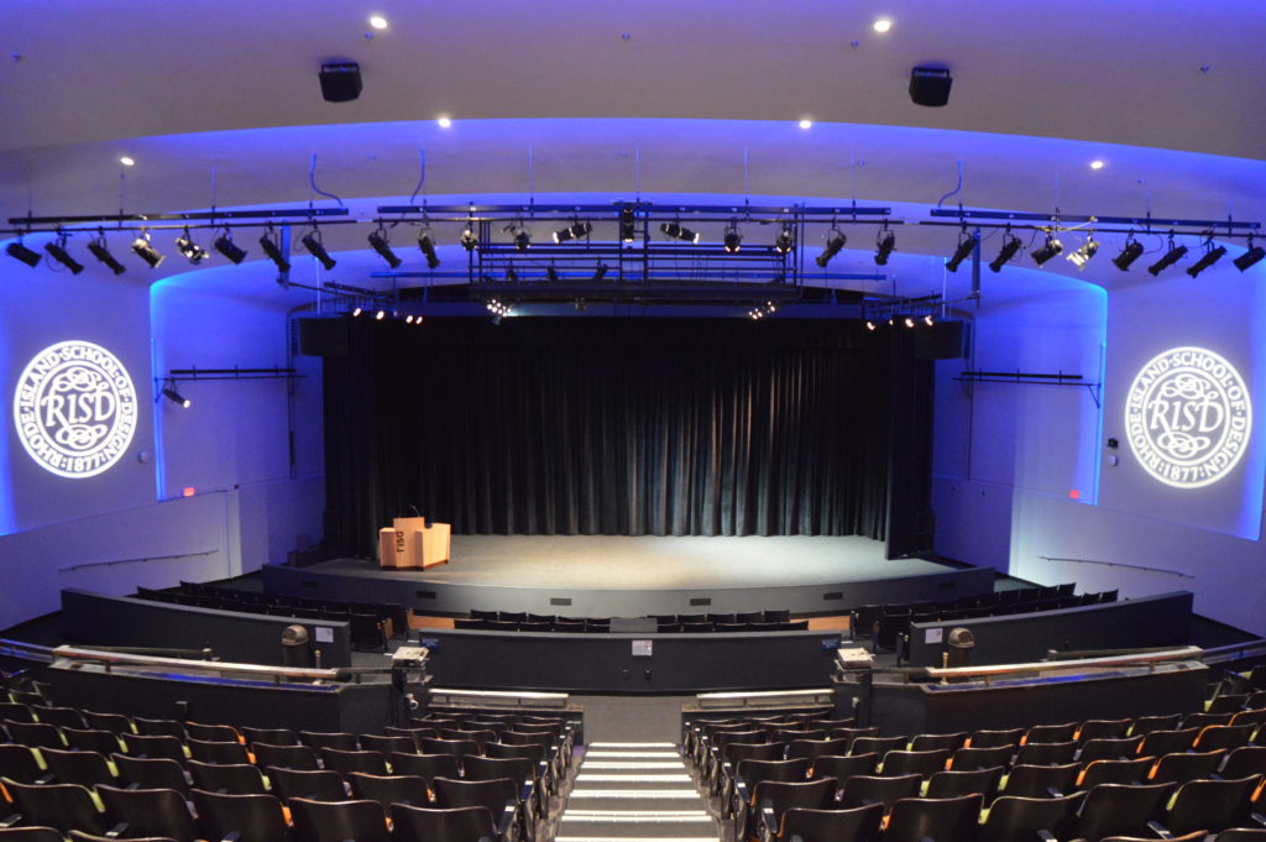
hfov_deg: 81.2
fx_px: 738
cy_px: 421
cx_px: 633
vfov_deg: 59.4
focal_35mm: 21
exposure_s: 1/40
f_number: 2.8
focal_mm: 14
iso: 3200
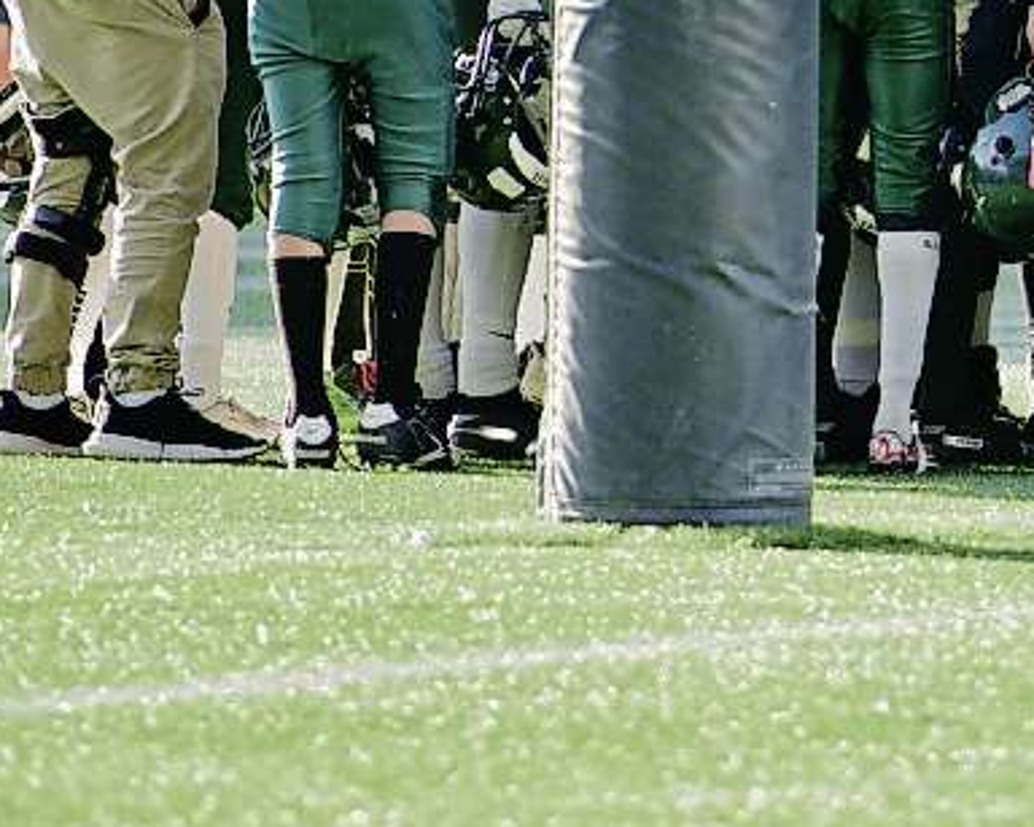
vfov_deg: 1.9
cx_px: 1255
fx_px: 24873
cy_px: -110
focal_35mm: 813
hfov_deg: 2.4
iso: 800
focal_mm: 277
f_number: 4
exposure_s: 1/1000
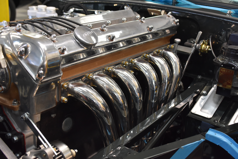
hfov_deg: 41.1
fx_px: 318
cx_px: 119
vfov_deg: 28.1
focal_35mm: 48
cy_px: 80
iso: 1400
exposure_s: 1/60
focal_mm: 32
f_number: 4.2
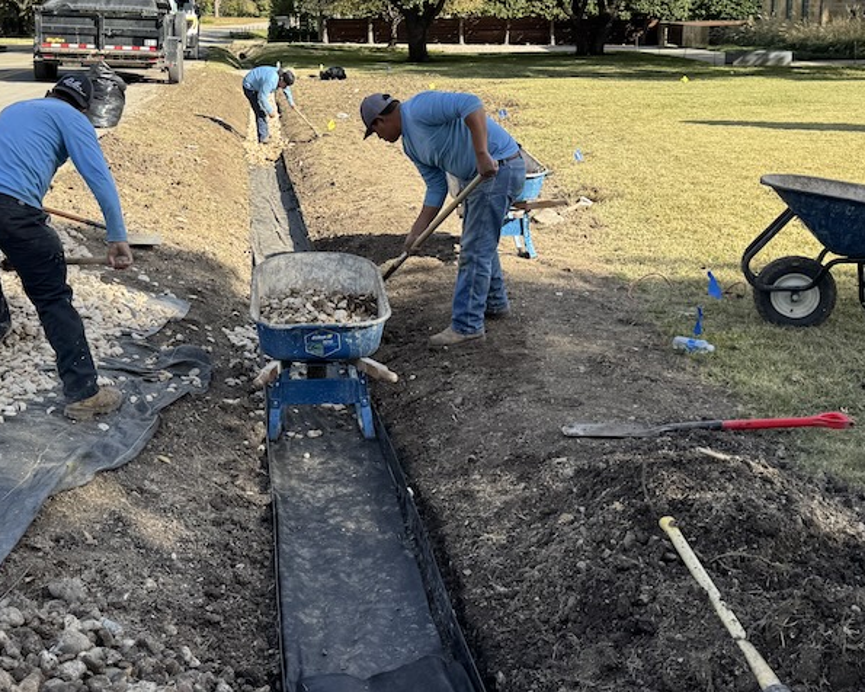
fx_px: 1152
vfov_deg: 33.2
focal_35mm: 45
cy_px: 248
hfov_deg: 40.9
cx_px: 329
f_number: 1.78
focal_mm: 6.76
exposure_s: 1/1425
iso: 80
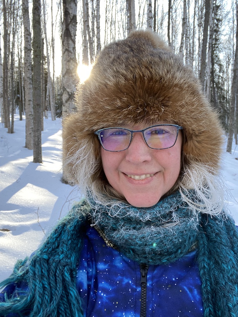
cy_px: 158
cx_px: 119
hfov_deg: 46.8
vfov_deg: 60.0
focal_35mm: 30
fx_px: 275
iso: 64
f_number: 2.2
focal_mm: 2.71
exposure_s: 1/122
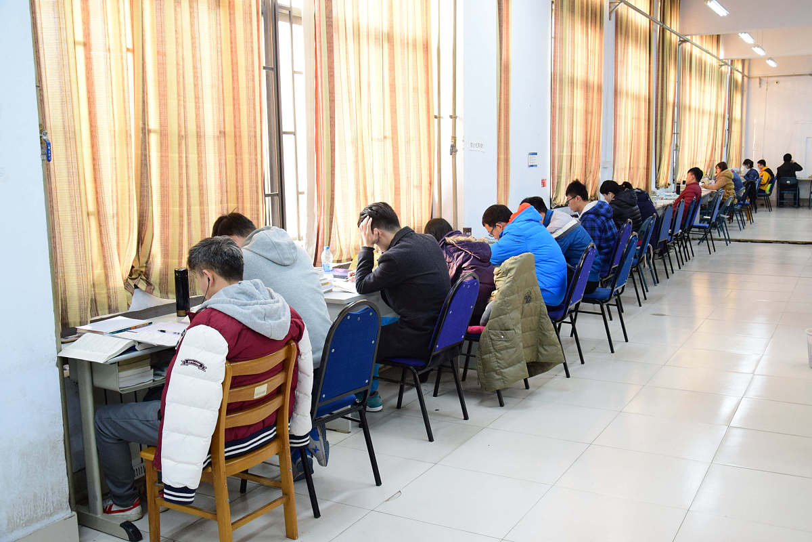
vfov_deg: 36.9
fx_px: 812
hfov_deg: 53.1
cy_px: 271
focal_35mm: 36
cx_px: 406
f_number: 5.6
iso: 1600
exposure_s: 1/50
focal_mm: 24
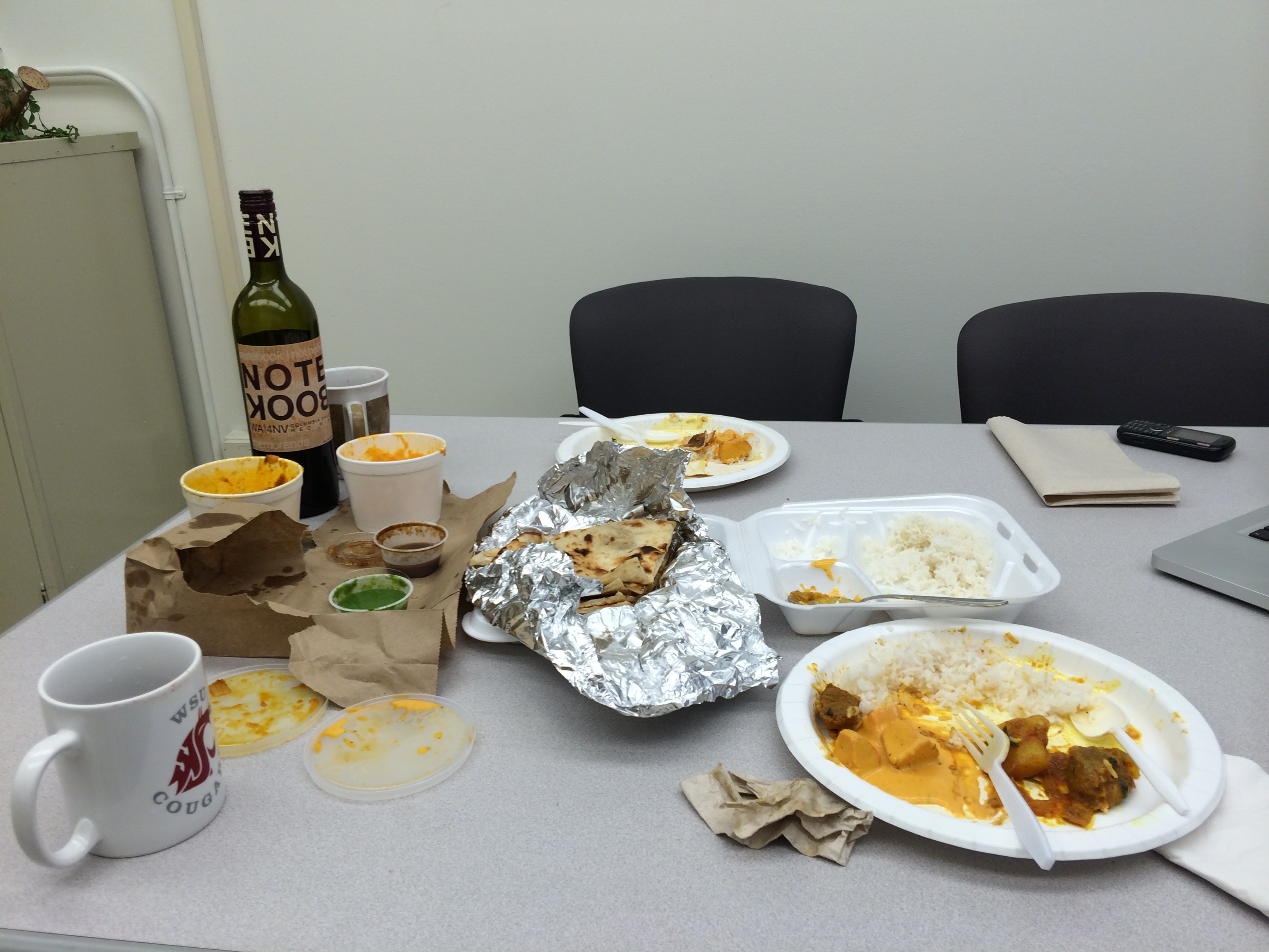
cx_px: 634
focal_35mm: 30
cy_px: 476
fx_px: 1100
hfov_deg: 60.0
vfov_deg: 46.8
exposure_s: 1/60
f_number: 2.2
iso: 32
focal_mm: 4.12
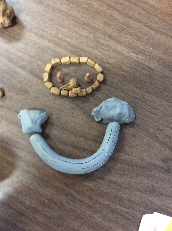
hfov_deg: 44.1
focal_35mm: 32
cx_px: 86
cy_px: 116
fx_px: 213
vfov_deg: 56.9
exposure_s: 1/15
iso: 320
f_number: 2.4
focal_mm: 3.3
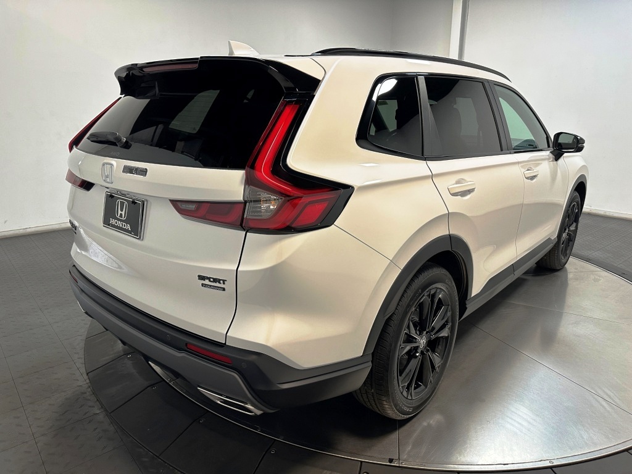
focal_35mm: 24
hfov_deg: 71.6
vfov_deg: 56.8
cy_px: 237
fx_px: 438
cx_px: 316
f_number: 1.78
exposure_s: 1/60
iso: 200
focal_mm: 6.86
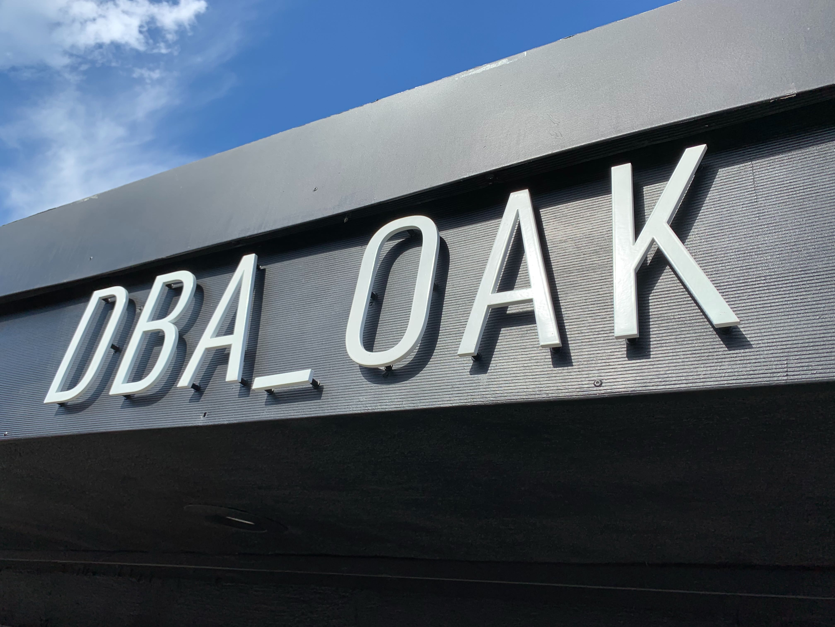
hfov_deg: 67.3
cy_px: 314
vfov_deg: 53.1
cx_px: 418
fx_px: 627
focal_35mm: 26
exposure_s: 1/1585
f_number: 1.8
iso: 25
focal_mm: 4.25
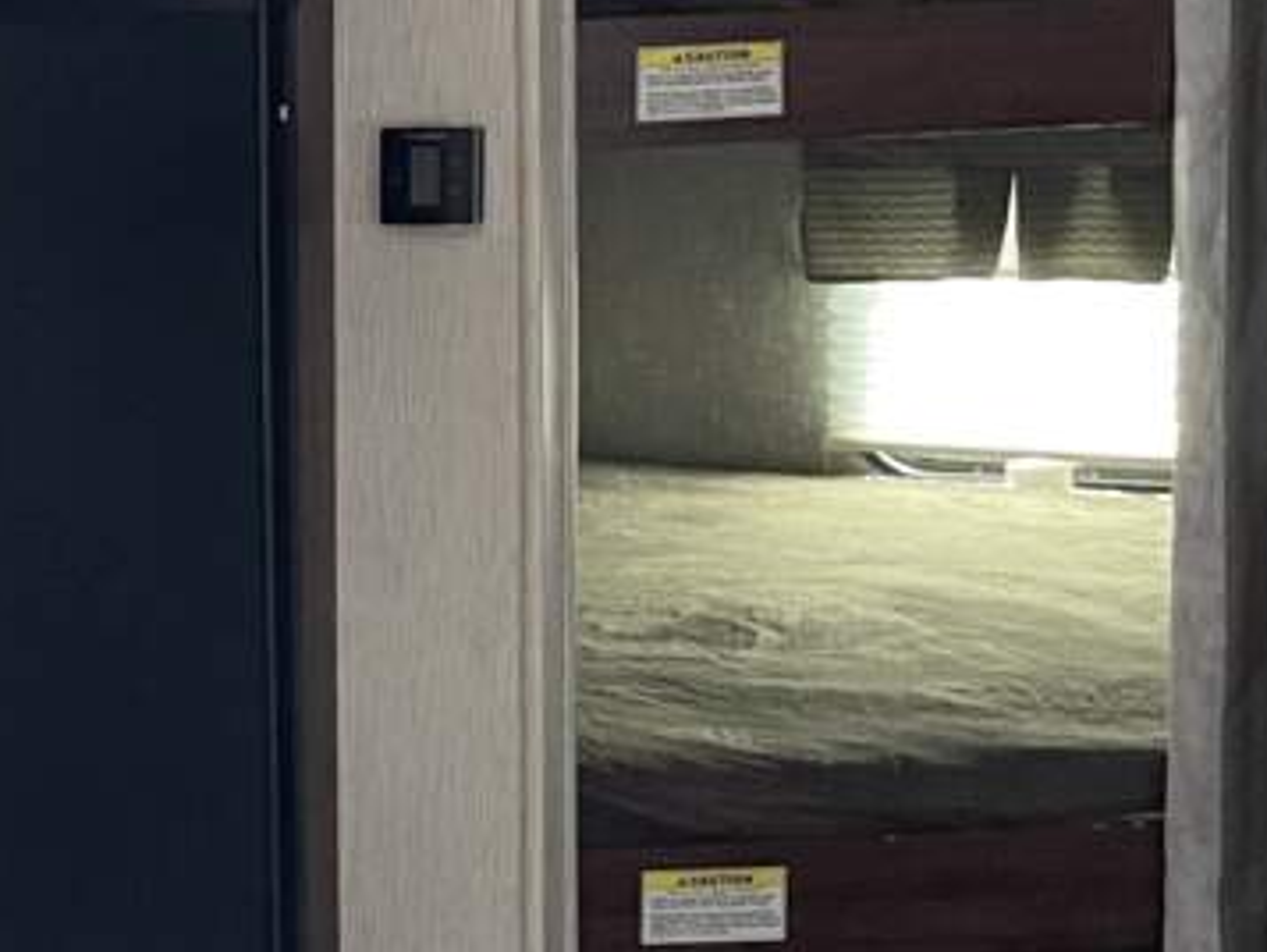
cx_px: -738
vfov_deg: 14.5
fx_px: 3735
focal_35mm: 102
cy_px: 554
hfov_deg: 17.1
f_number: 1.6
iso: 125
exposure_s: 1/81
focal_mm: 4.2
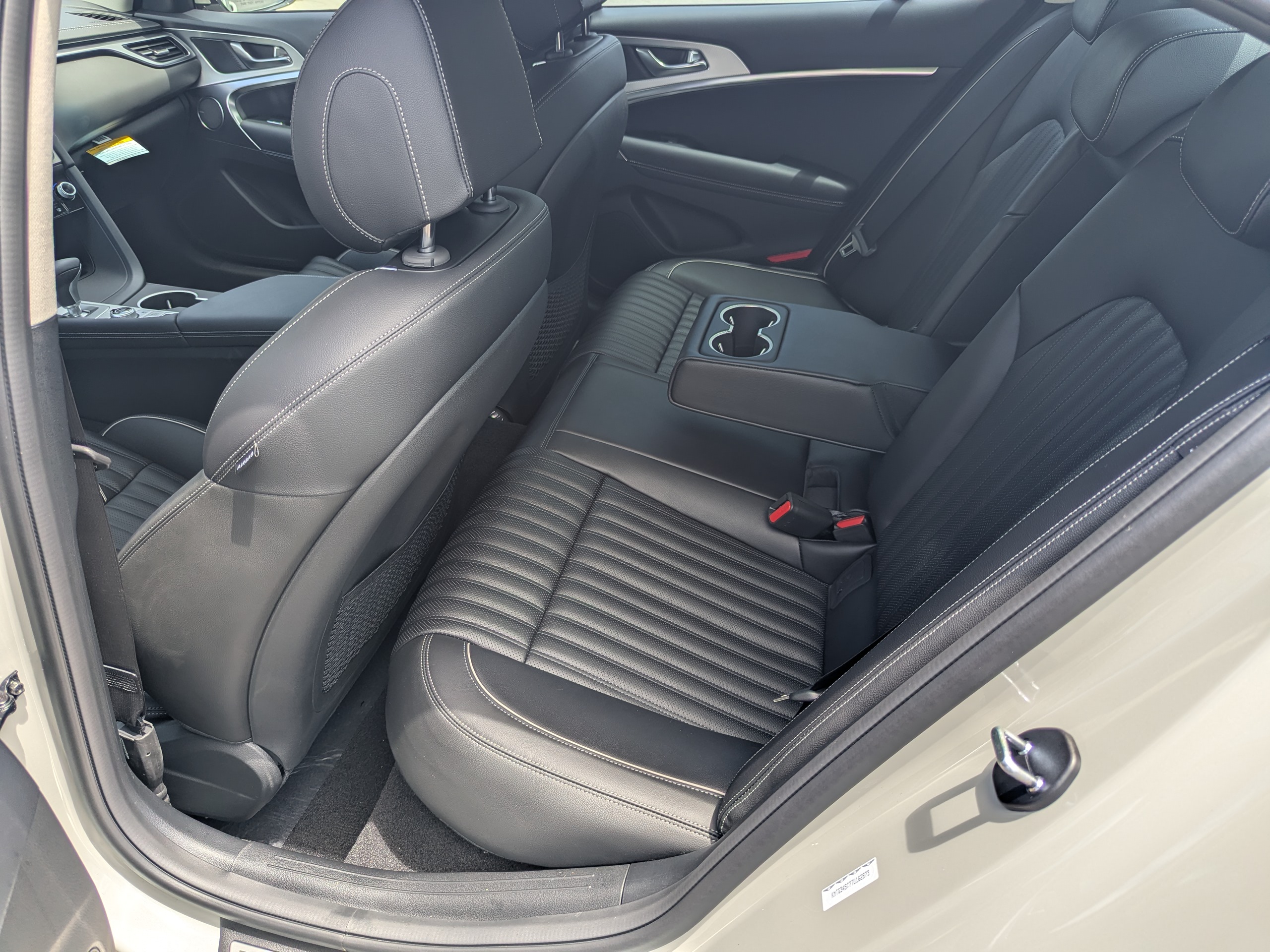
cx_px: 635
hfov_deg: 71.6
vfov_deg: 56.8
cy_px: 476
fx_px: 881
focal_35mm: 24
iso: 41
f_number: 1.85
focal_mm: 6.81
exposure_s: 1/422
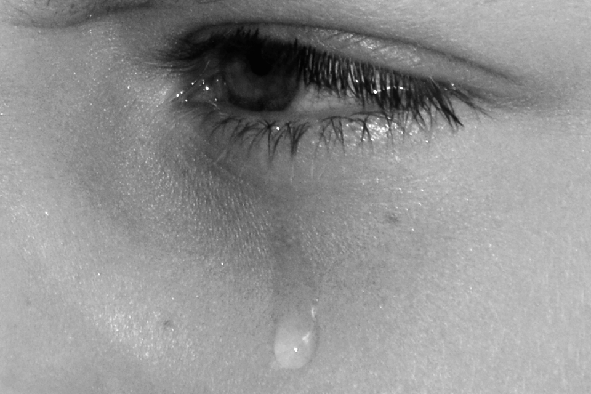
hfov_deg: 13.0
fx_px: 2585
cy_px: 197
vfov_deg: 8.7
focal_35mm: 158
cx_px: 296
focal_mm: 105
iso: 360
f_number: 5.6
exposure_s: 1/125
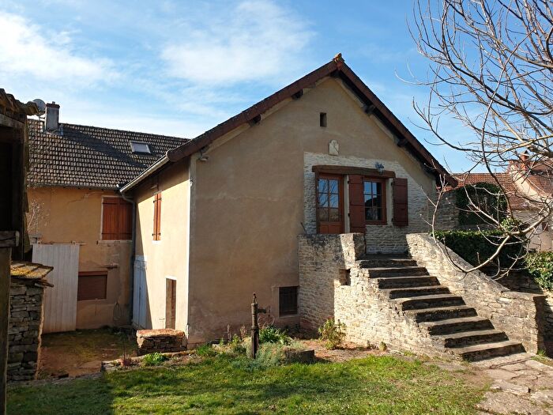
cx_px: 276
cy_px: 208
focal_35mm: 26
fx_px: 415
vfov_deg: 53.1
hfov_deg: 67.3
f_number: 2.4
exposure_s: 1/1103
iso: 50
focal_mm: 4.3
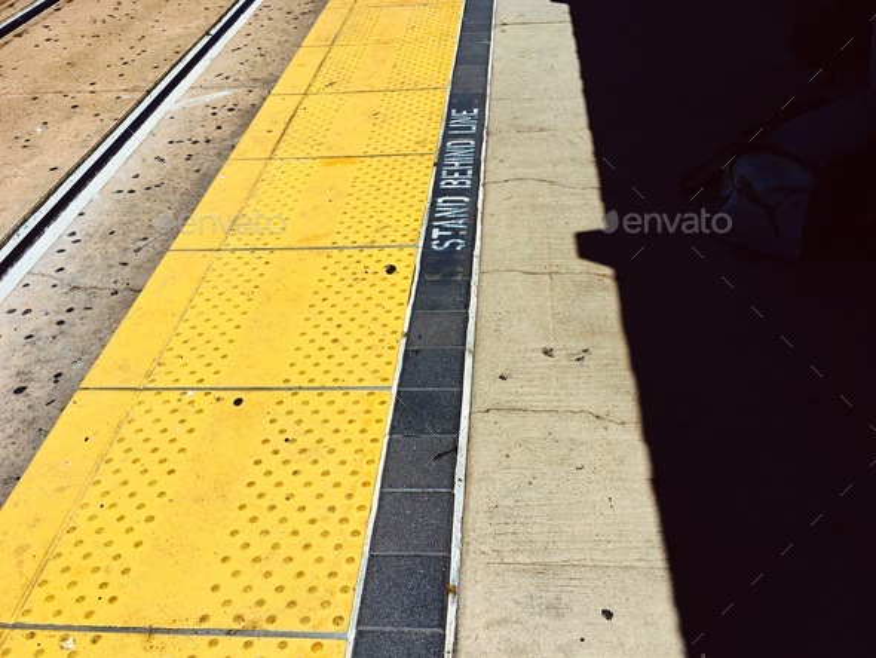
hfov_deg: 61.6
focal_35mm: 29
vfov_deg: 48.3
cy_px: 329
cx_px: 438
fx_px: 734
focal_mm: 4.15
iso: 25
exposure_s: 1/2262
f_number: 2.2
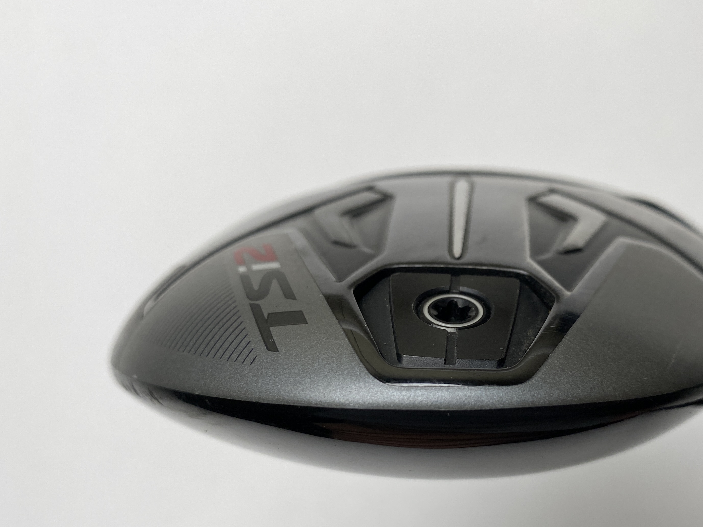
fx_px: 772
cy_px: 349
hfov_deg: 48.0
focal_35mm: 38
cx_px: 481
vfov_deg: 37.3
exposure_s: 1/333
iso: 32
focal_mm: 4.25
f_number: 1.8
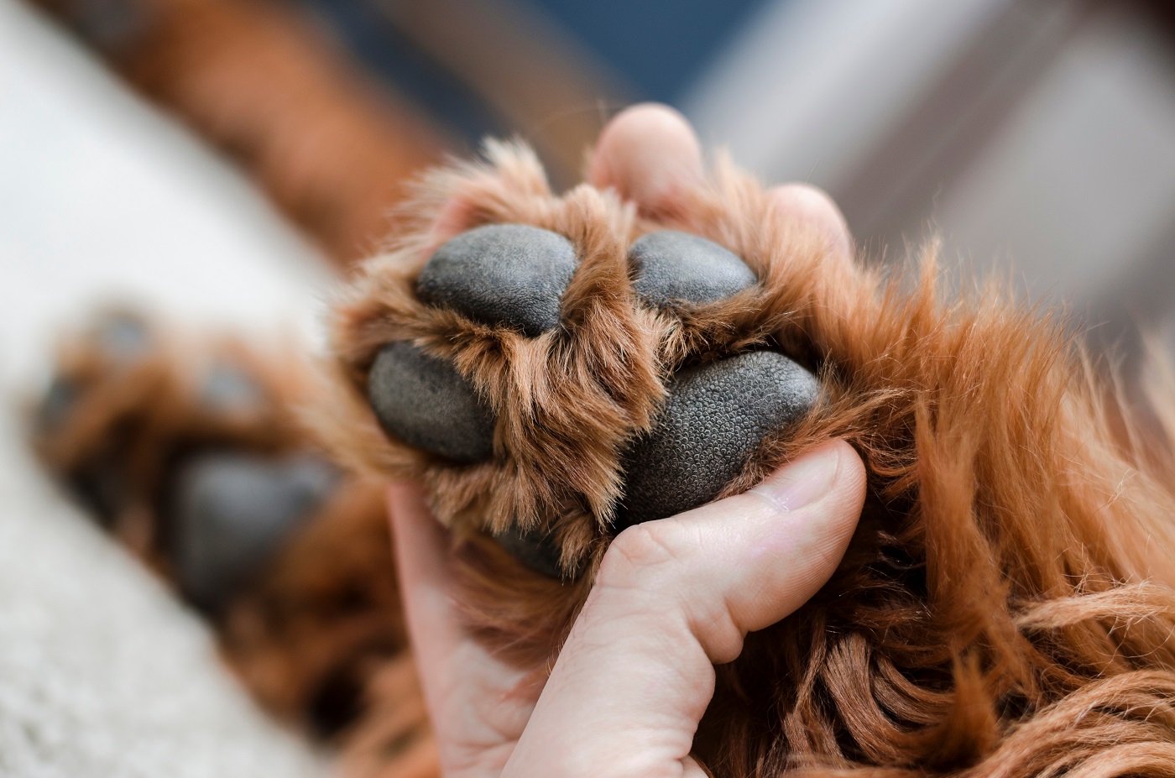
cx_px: 588
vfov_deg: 18.1
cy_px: 389
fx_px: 2443
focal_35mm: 75
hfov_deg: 27.0
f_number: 2.8
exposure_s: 1/200
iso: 100
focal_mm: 50
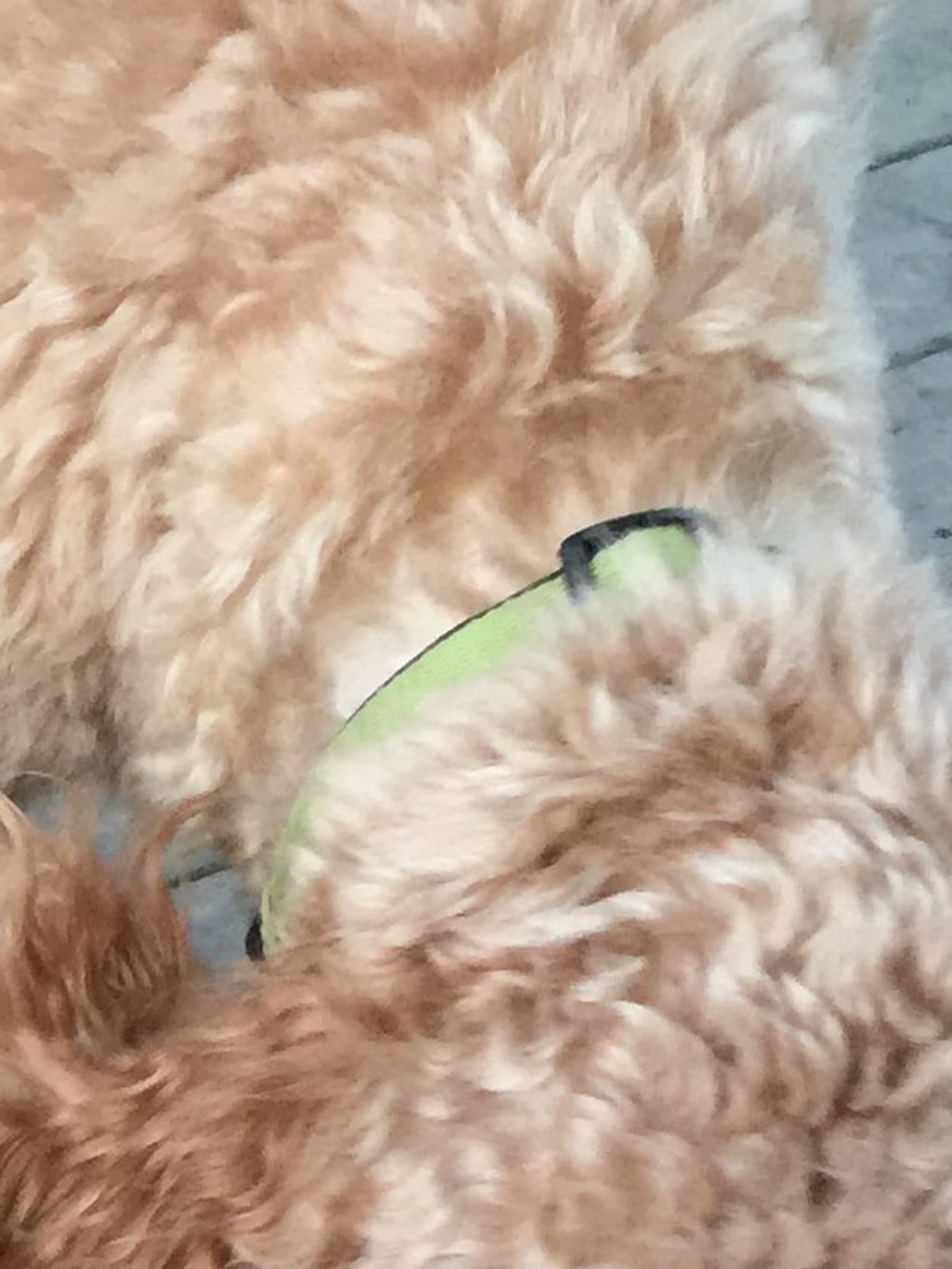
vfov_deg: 16.7
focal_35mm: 112
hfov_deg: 12.7
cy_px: 1616
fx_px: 4106
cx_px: -395
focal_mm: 4.15
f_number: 2.2
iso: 64
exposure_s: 1/15
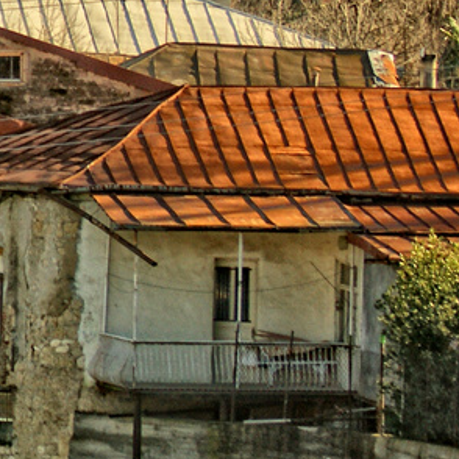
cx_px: -674
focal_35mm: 528
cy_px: -50
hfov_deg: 3.3
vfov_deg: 3.3
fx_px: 7926
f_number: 8
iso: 100
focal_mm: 75
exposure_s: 1/160
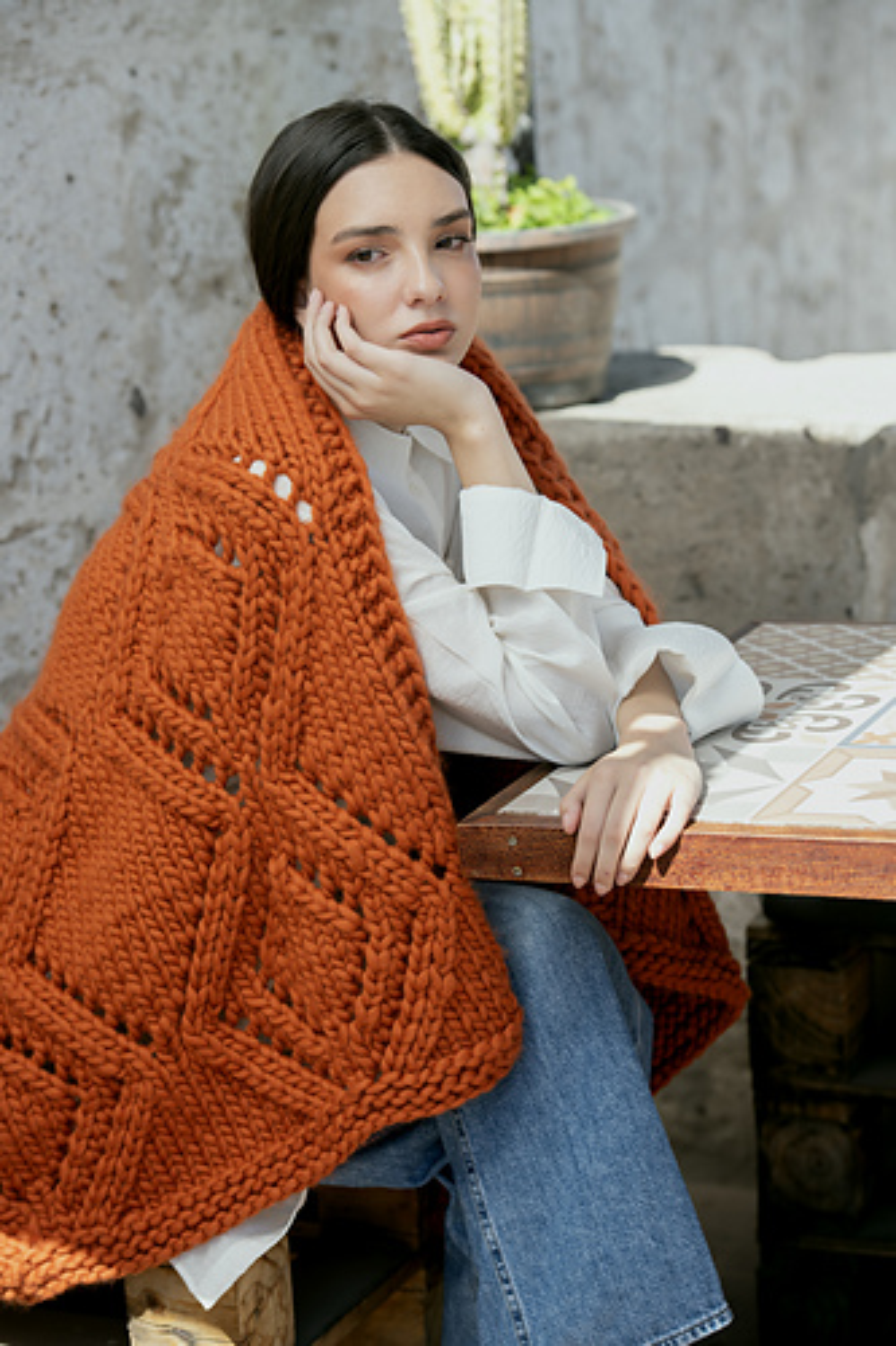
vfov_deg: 19.5
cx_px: 448
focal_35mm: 105
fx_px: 3922
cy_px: 673
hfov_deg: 13.0
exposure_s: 1/250
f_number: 5
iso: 100
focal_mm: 105
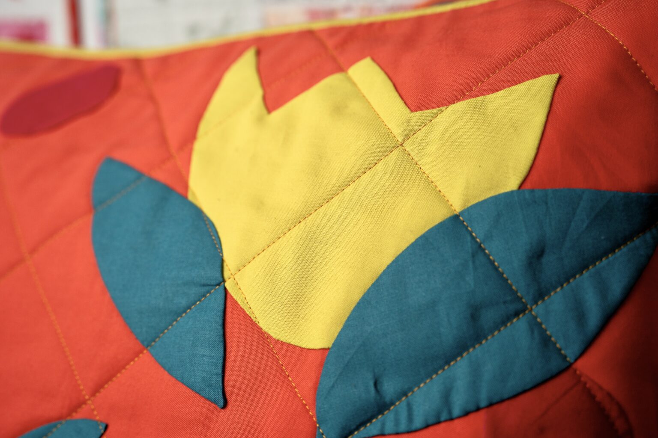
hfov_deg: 39.6
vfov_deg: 27.0
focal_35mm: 50
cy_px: 219
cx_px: 329
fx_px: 914
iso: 320
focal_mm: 50
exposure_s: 1/50
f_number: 4
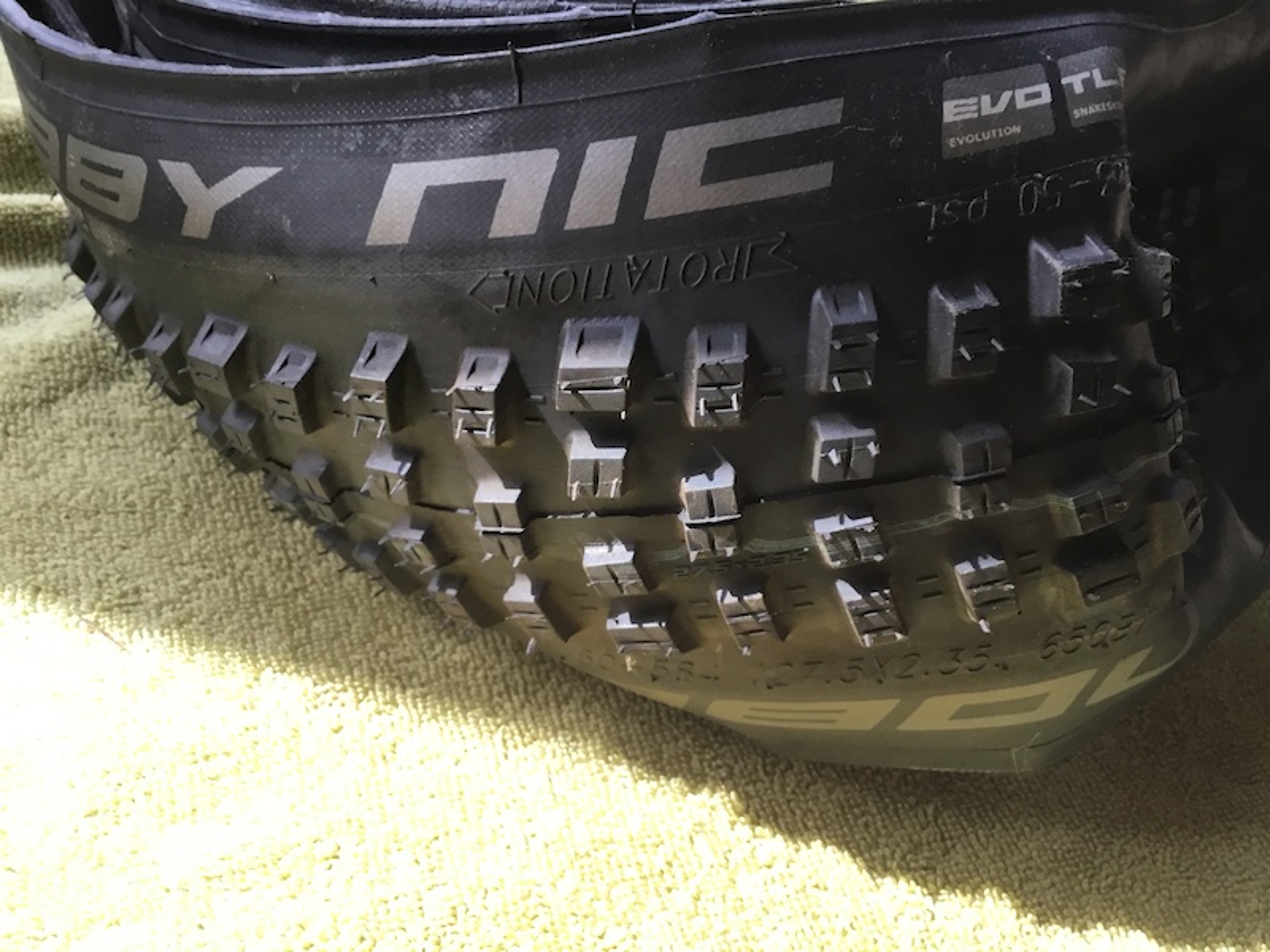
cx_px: 635
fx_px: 1137
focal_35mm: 31
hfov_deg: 58.4
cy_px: 476
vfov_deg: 45.4
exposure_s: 1/40
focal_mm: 3.3
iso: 25
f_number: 2.4
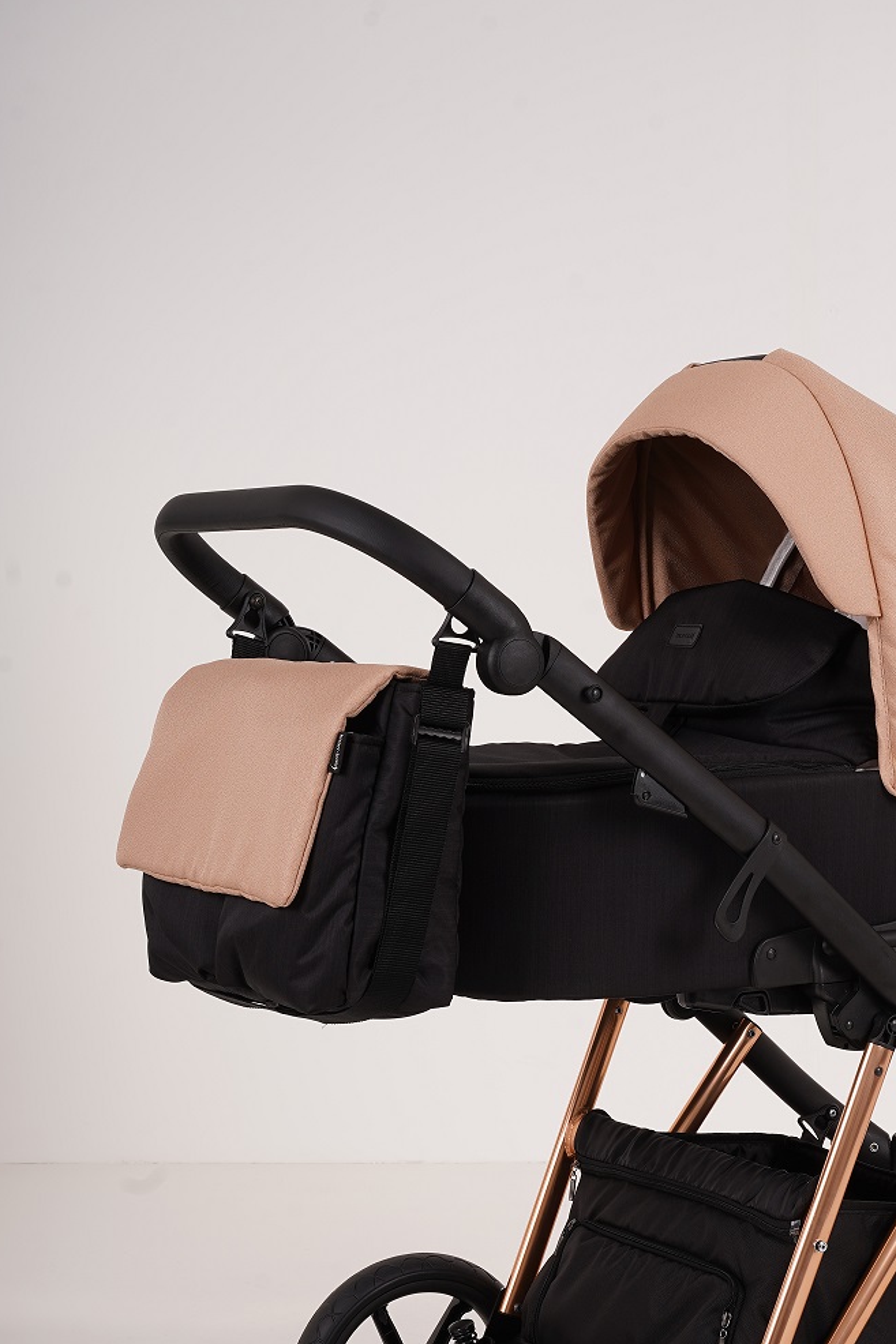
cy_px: 1015
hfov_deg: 19.3
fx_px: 2614
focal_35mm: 70
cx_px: 664
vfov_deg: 28.4
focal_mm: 46
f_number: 11
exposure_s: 1/160
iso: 100
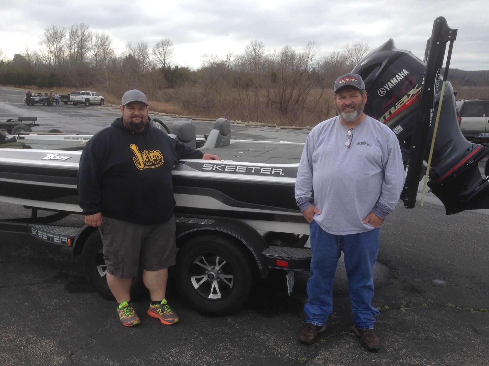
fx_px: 466
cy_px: 183
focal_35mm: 33
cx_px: 244
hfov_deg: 55.4
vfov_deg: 42.9
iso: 50
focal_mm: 4.12
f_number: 2.4
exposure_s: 1/623
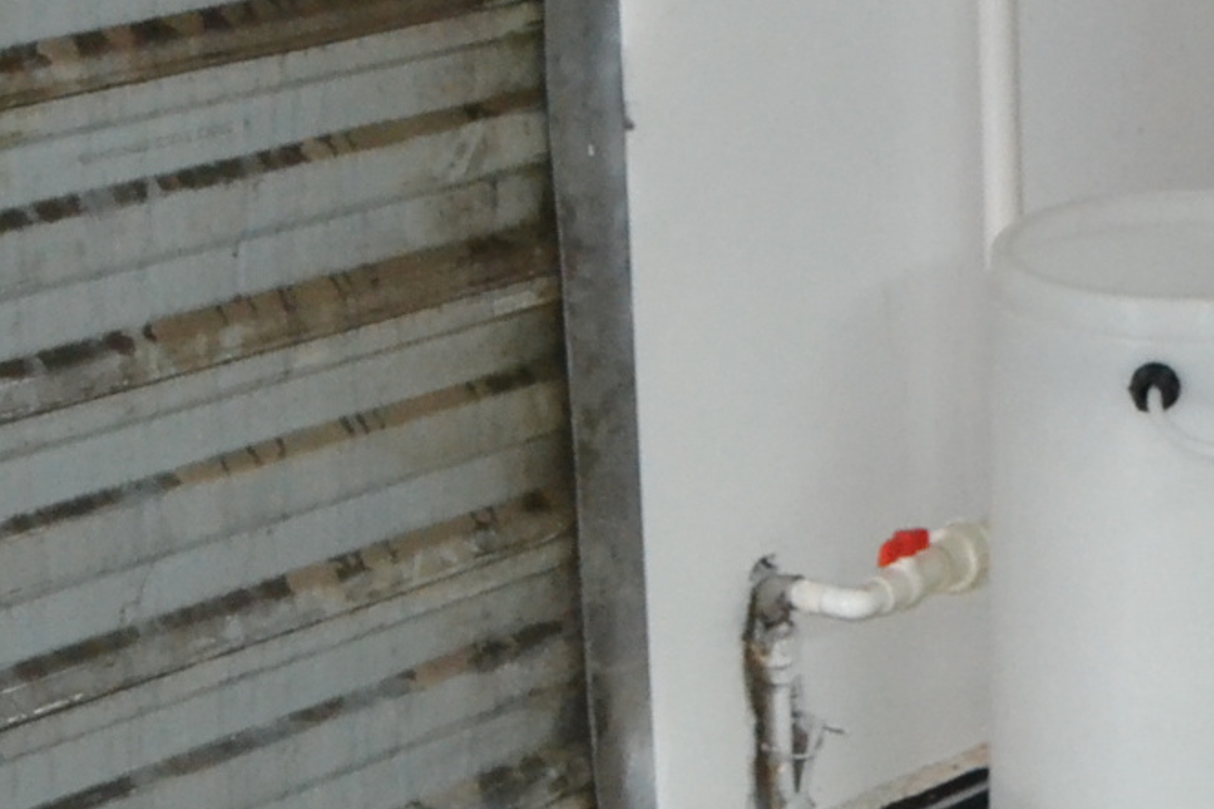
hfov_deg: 18.3
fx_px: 3506
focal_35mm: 104
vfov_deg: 12.9
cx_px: 1572
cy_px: -130
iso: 3200
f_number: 3.5
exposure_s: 1/60
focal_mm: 20
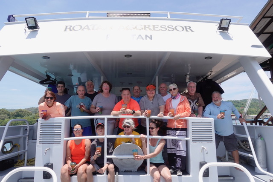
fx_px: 182
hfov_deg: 73.7
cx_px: 136
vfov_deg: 53.2
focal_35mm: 24
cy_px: 91
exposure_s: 1/800
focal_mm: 8.8
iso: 125
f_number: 4
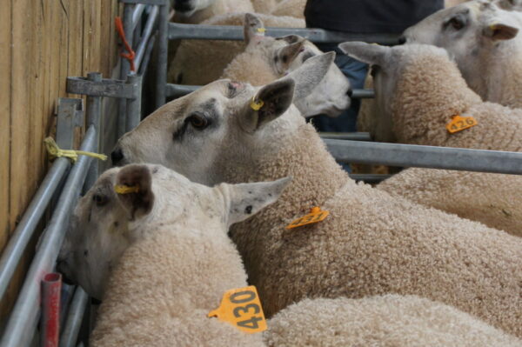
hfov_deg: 27.0
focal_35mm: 75
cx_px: 261
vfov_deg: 18.2
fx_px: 1087
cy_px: 174
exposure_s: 1/80
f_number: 5.6
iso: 800
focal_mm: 50
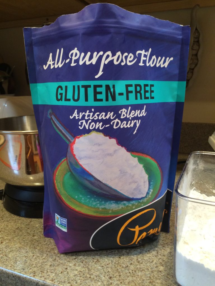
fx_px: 240
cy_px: 143
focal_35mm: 29
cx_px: 108
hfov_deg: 48.2
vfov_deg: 61.7
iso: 125
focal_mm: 4.15
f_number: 2.2
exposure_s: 1/30
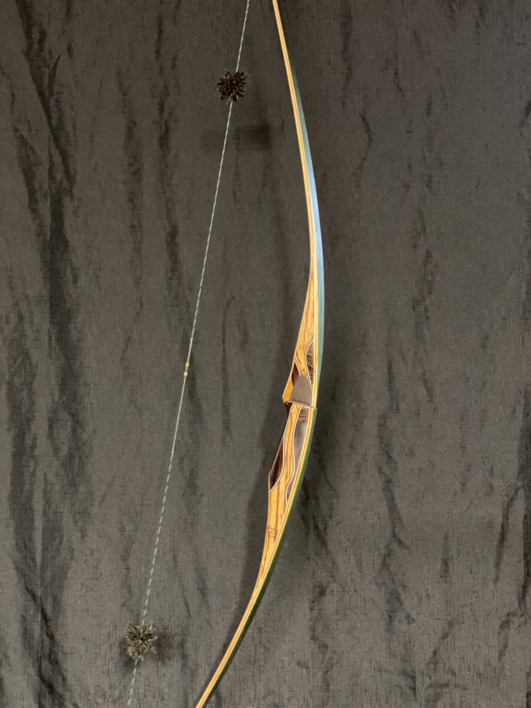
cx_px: 266
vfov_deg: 36.8
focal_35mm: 52
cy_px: 354
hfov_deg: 28.0
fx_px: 1064
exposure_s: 1/15
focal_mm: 6
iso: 500
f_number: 2
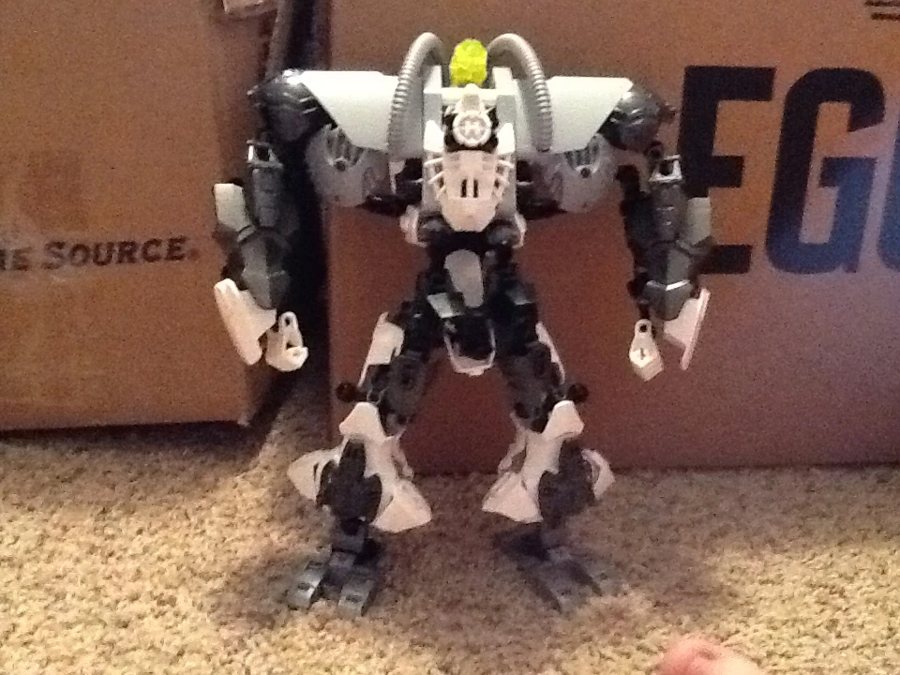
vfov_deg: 32.9
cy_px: 338
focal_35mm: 44
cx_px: 450
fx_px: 1144
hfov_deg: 42.9
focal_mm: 2.03
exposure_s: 1/15
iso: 640
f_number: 2.4
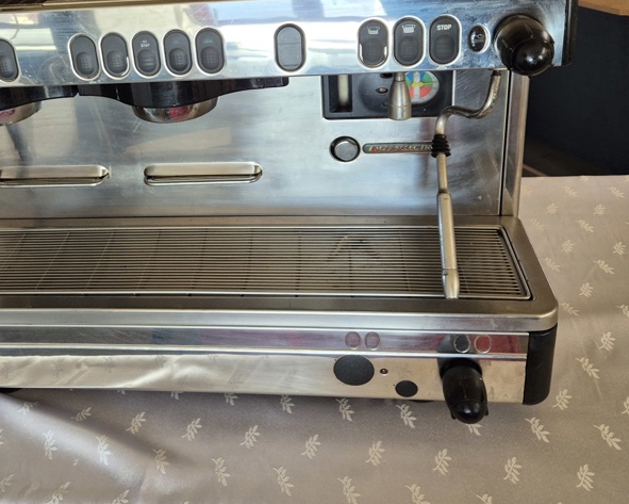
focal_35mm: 38
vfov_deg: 37.9
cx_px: 216
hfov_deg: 47.3
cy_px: 112
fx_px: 708
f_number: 1.8
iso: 400
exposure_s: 1/100
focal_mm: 5.4
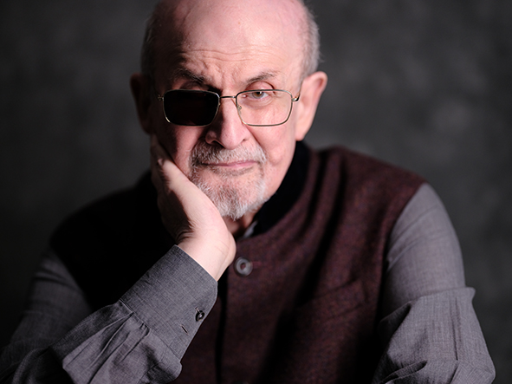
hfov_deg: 22.5
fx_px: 1287
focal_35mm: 87
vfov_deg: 17.0
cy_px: 192
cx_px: 256
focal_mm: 110
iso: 1000
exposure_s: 1/250
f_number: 2
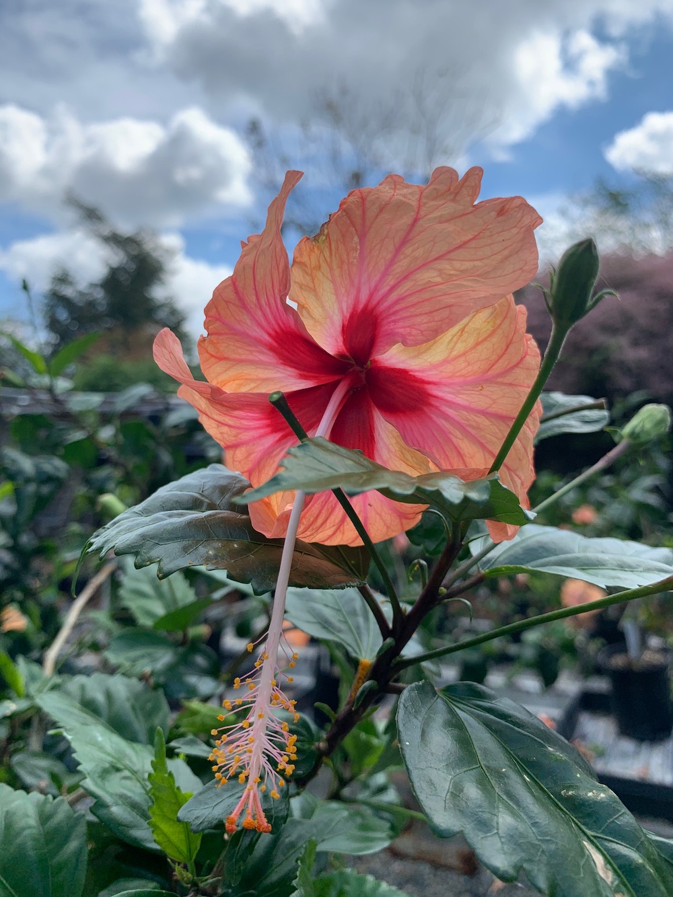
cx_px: 336
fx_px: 674
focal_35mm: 26
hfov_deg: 53.1
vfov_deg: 67.3
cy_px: 448
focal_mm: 4.25
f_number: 1.8
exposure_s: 1/1661
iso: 25
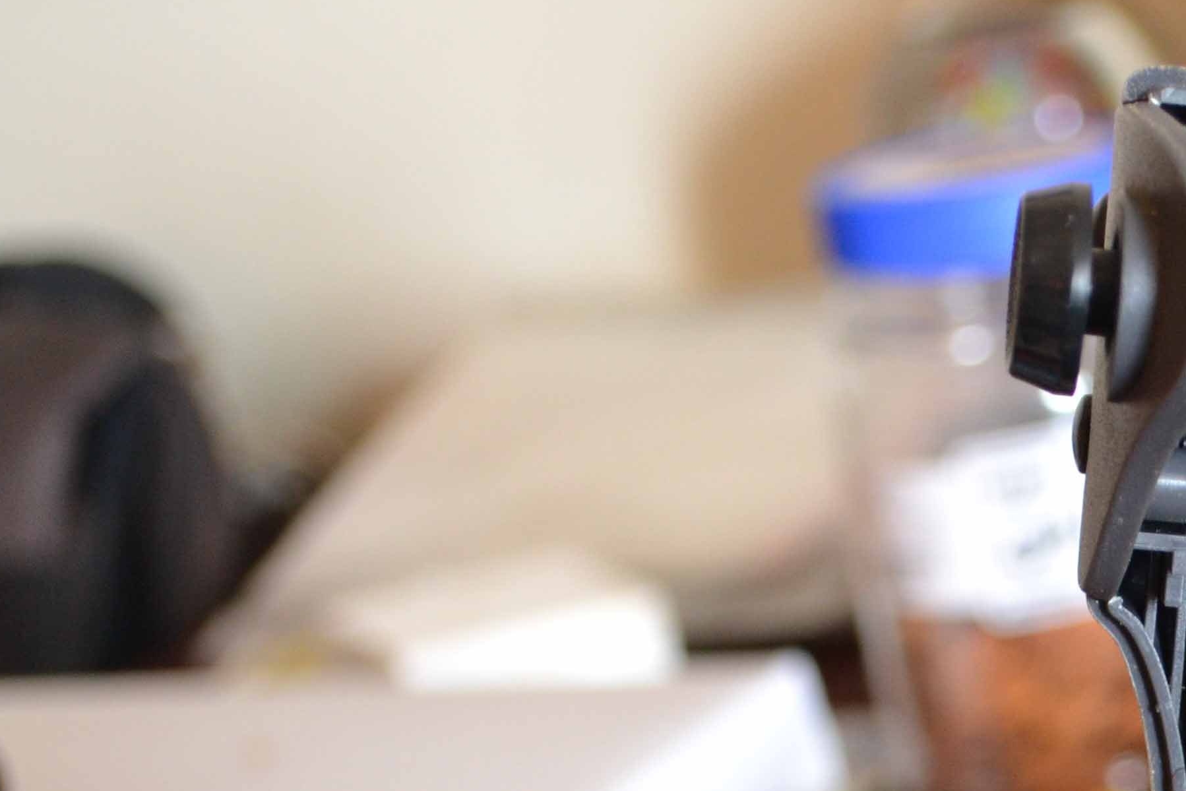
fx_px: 4052
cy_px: 947
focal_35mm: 123
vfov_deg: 10.9
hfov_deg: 15.9
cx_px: 1472
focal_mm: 32
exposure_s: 1/15
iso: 900
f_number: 4.8
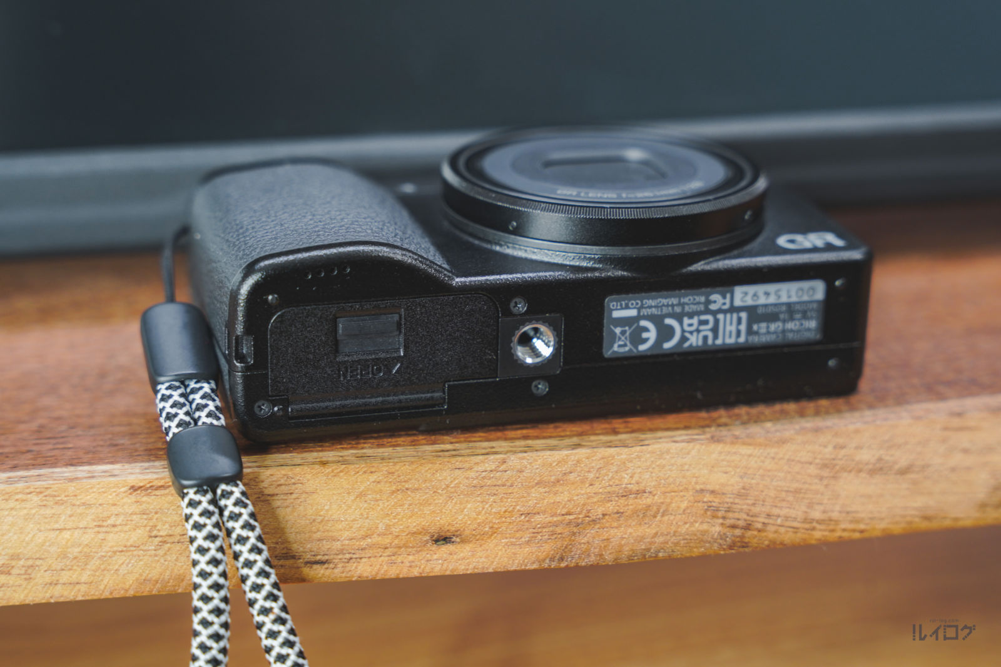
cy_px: 334
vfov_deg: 19.4
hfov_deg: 28.8
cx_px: 500
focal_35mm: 70
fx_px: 1946
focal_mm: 70
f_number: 5.6
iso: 640
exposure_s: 1/50
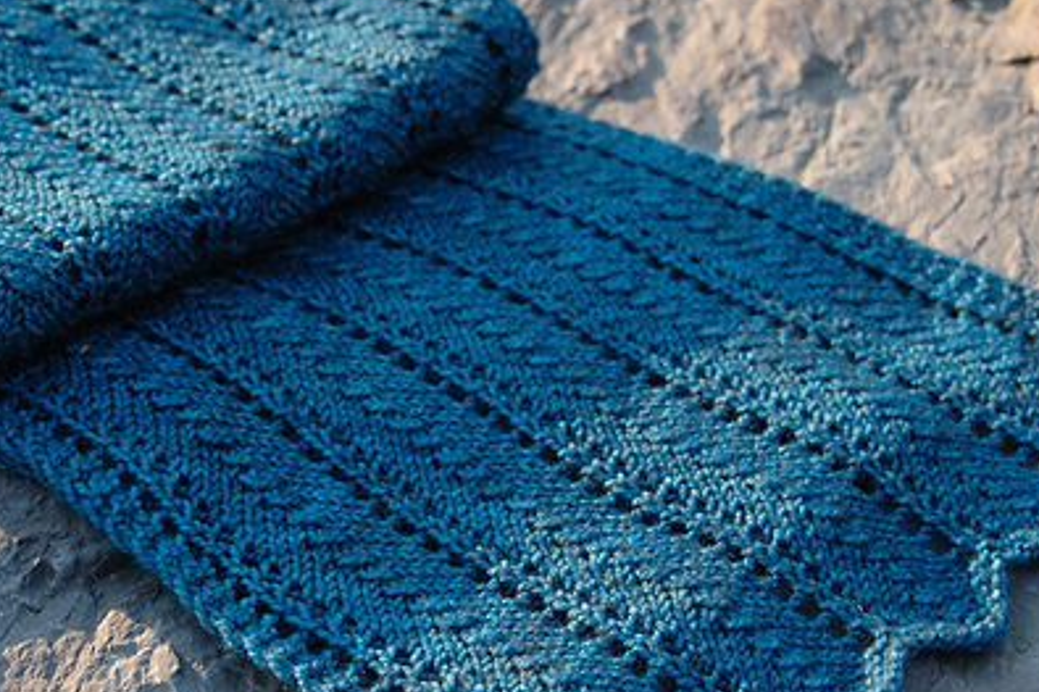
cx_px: 447
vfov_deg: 12.8
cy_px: 439
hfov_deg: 19.1
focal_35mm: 107
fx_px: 3087
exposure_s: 1/160
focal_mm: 44
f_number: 6.3
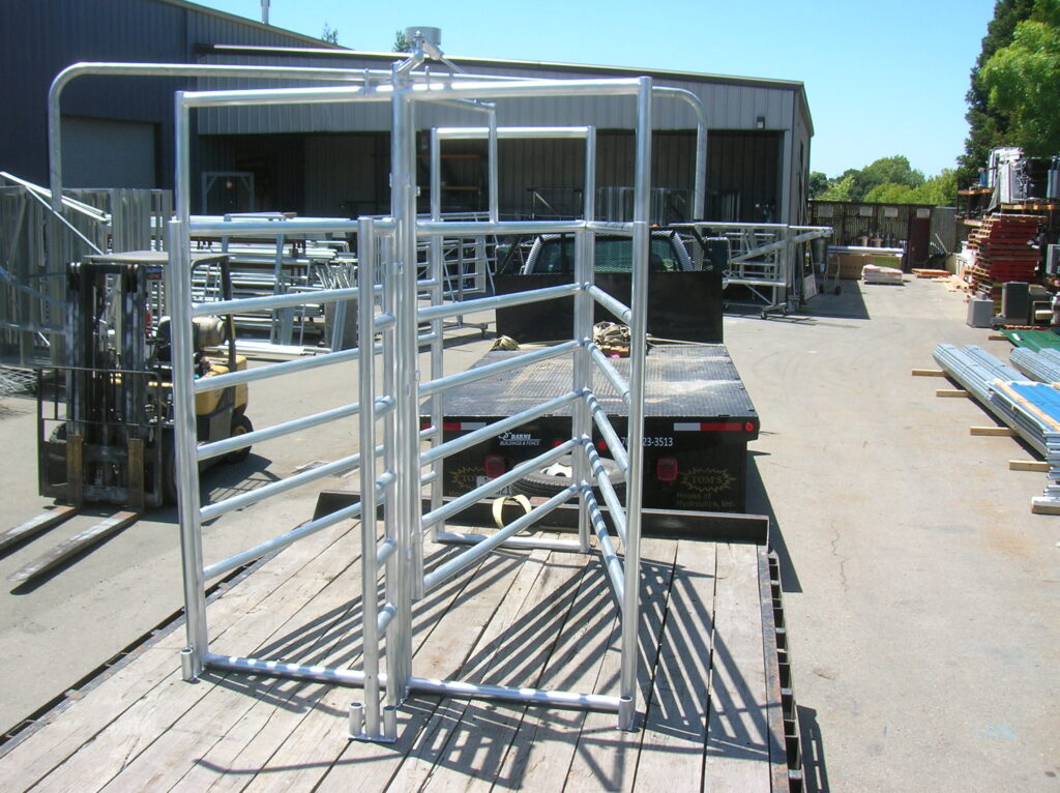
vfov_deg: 41.7
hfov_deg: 54.0
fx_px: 1040
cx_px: 530
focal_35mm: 34
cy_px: 396
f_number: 4.9
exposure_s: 1/272
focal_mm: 5.7
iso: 50
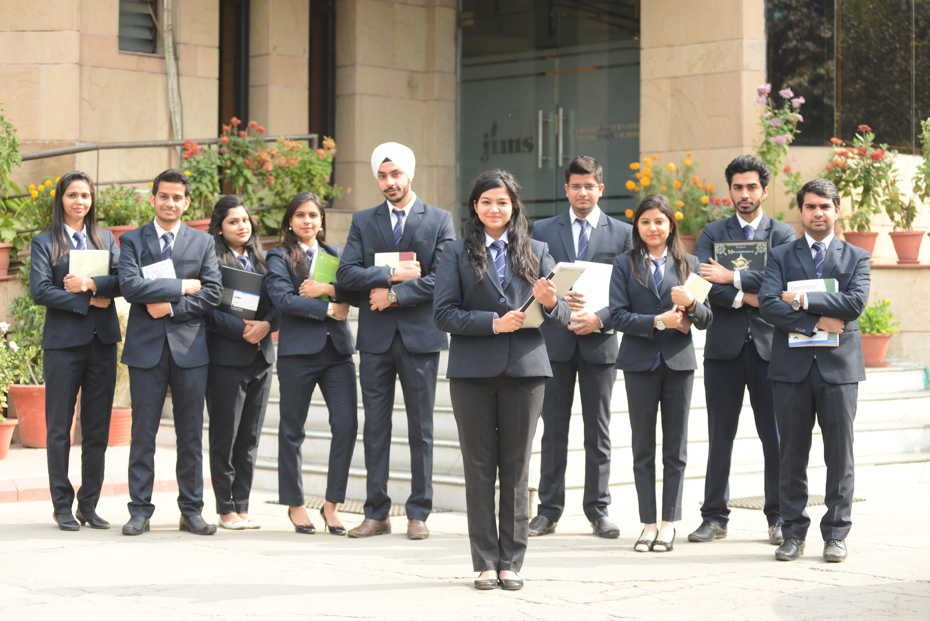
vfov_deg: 17.1
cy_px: 310
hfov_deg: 25.4
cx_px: 465
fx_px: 2067
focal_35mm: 80
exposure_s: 1/800
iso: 400
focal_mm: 80
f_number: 4
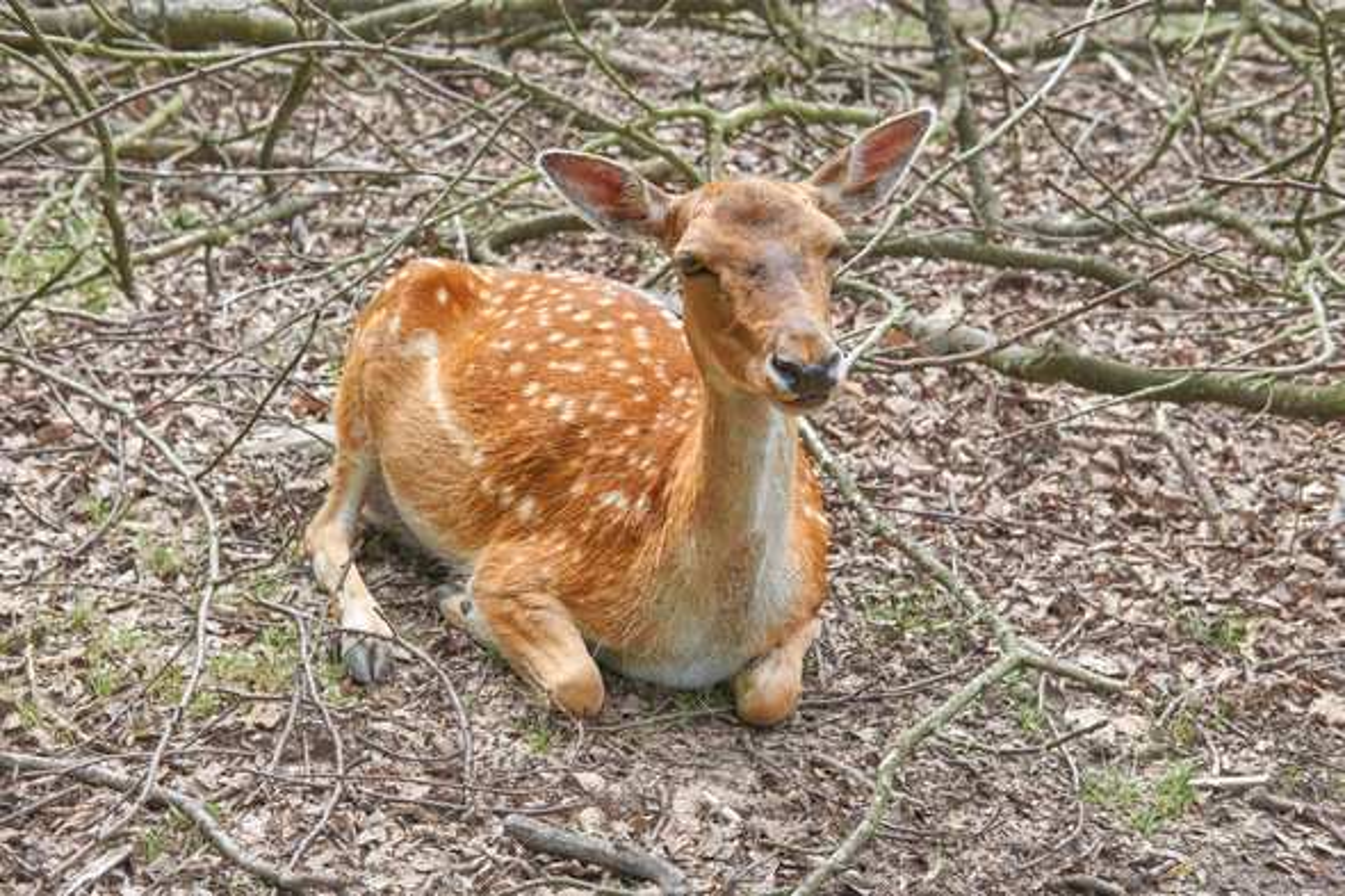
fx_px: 1979
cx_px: 672
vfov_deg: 25.5
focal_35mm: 53
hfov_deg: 37.5
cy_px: 448
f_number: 4
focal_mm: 35
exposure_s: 1/320
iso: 200
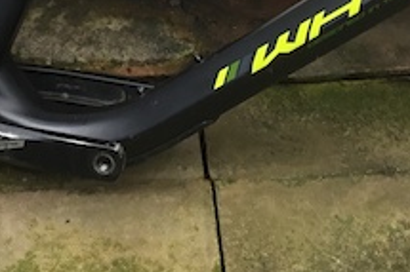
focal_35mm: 120
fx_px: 1366
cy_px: -4
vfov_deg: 11.3
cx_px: 200
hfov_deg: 17.1
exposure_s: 1/100
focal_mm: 3.3
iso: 25
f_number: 2.4
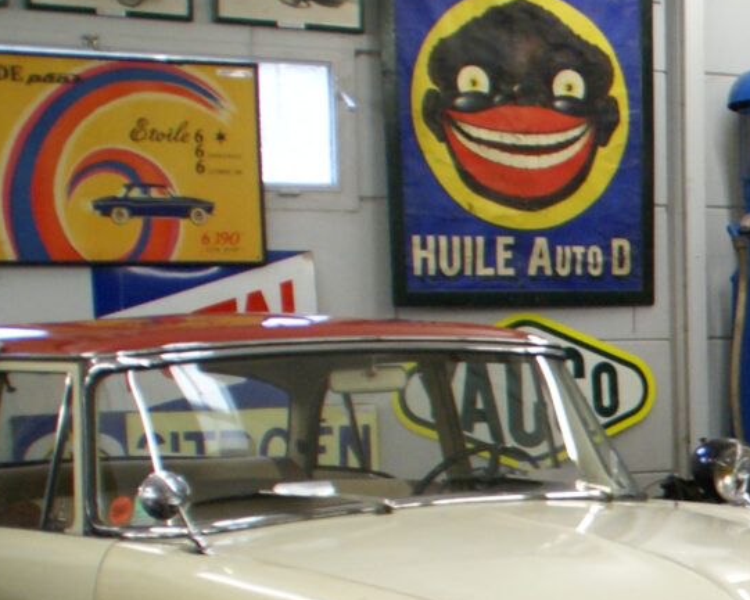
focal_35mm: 96
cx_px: 1206
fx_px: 2131
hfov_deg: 17.4
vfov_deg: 15.5
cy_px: 714
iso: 250
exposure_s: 1/30
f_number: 3.5
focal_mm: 18
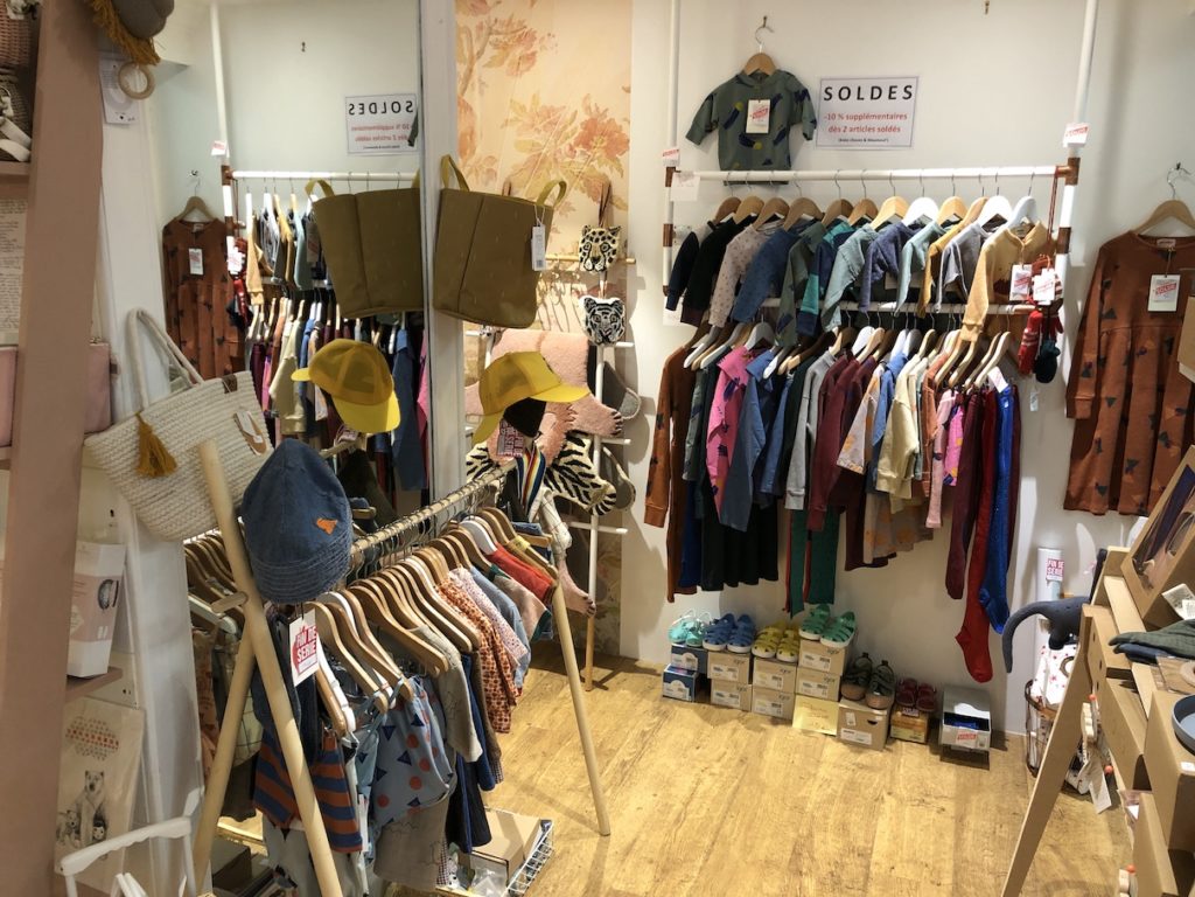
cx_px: 598
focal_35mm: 28
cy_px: 448
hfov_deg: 63.4
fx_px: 967
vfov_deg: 49.7
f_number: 1.8
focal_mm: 4
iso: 64
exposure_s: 1/17
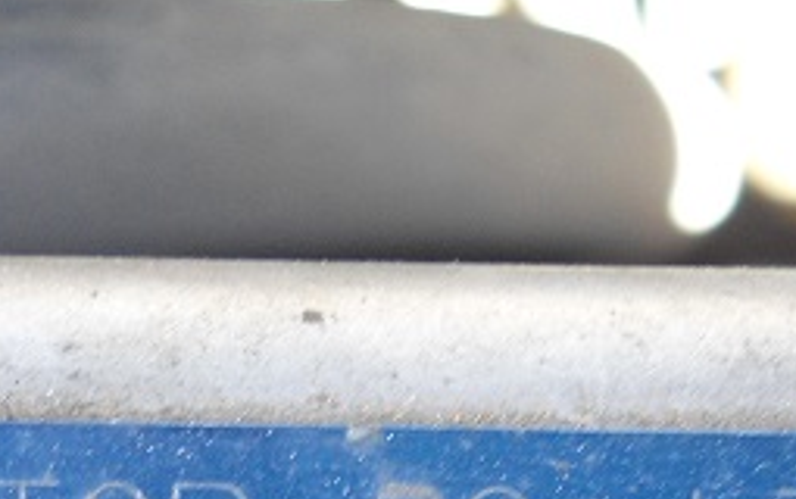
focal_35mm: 105
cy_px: 842
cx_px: 315
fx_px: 2280
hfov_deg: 19.8
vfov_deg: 11.7
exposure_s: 1/30
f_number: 3
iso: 80
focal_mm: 5.6
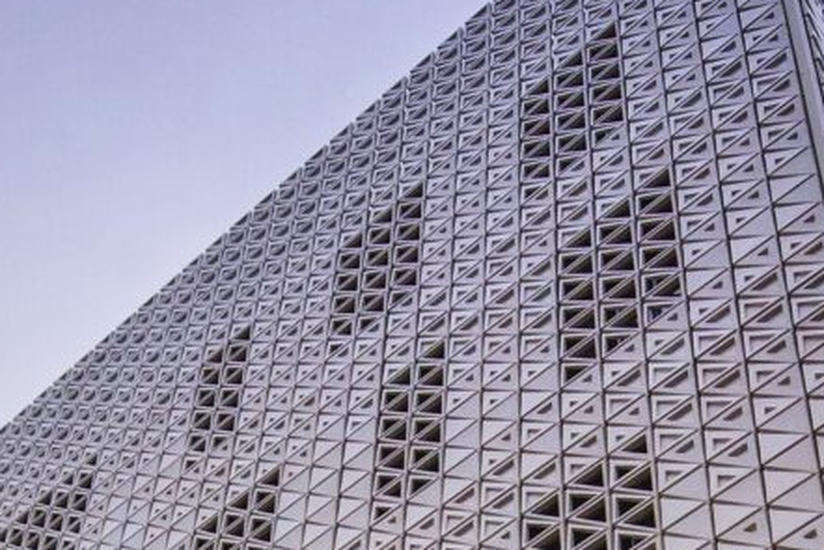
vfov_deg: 14.5
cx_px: 419
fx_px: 1855
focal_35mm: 81
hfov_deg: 25.1
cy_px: 1036
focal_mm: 14
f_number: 7.1
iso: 800
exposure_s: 1/500
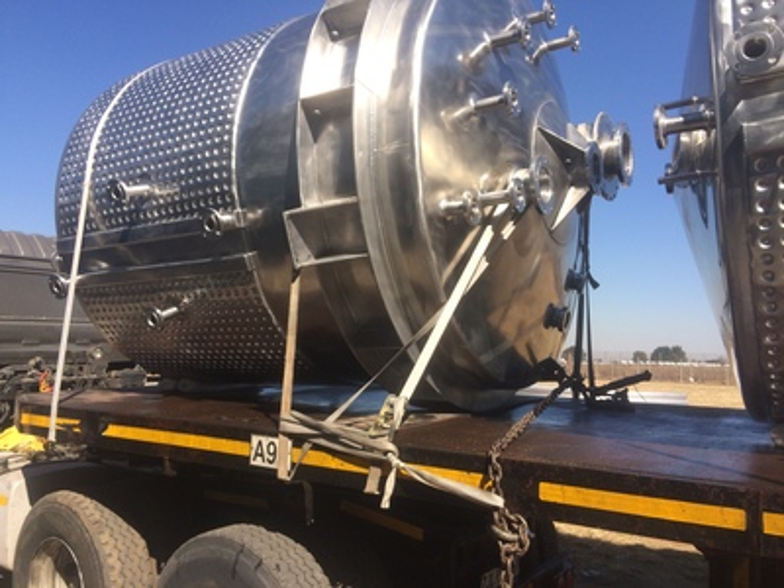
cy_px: 294
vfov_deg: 48.2
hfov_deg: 61.7
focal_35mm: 29
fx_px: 657
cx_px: 392
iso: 32
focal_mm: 4.15
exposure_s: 1/1520
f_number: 2.2
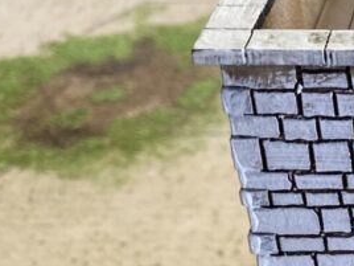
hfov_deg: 15.9
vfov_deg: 13.6
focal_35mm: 107
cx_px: 621
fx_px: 1094
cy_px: 267
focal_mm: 3.99
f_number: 1.8
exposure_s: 1/50
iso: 80
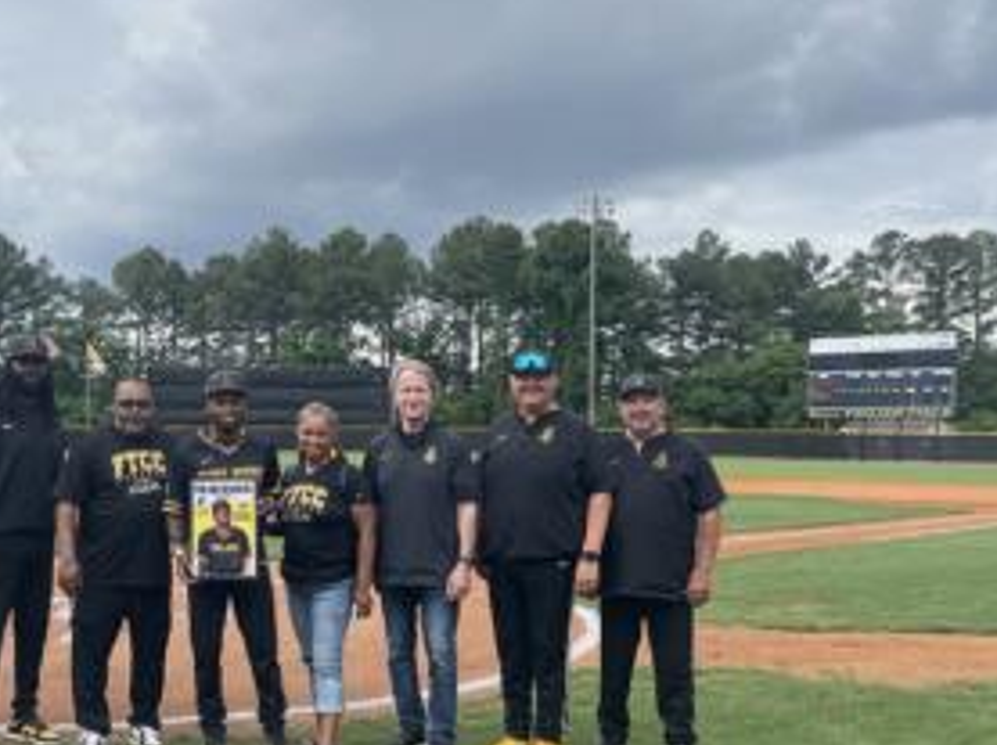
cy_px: 477
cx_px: 263
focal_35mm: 47
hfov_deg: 39.5
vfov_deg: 30.6
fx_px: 1352
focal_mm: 4.2
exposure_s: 1/1949
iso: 32
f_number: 1.6
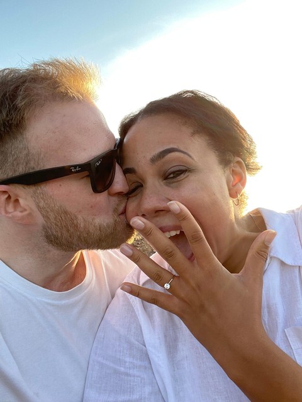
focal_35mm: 30
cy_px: 201
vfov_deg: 60.0
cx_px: 151
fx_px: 349
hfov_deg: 46.8
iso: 40
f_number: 2.2
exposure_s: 1/122
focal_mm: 2.71
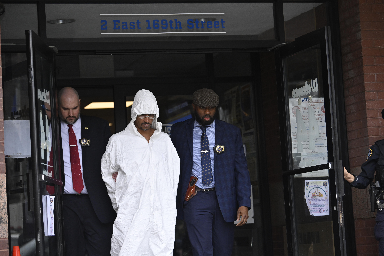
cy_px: 128
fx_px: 1195
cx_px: 192
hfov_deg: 18.3
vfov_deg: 12.2
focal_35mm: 112
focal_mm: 112
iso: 1000
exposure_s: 1/1000
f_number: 3.2
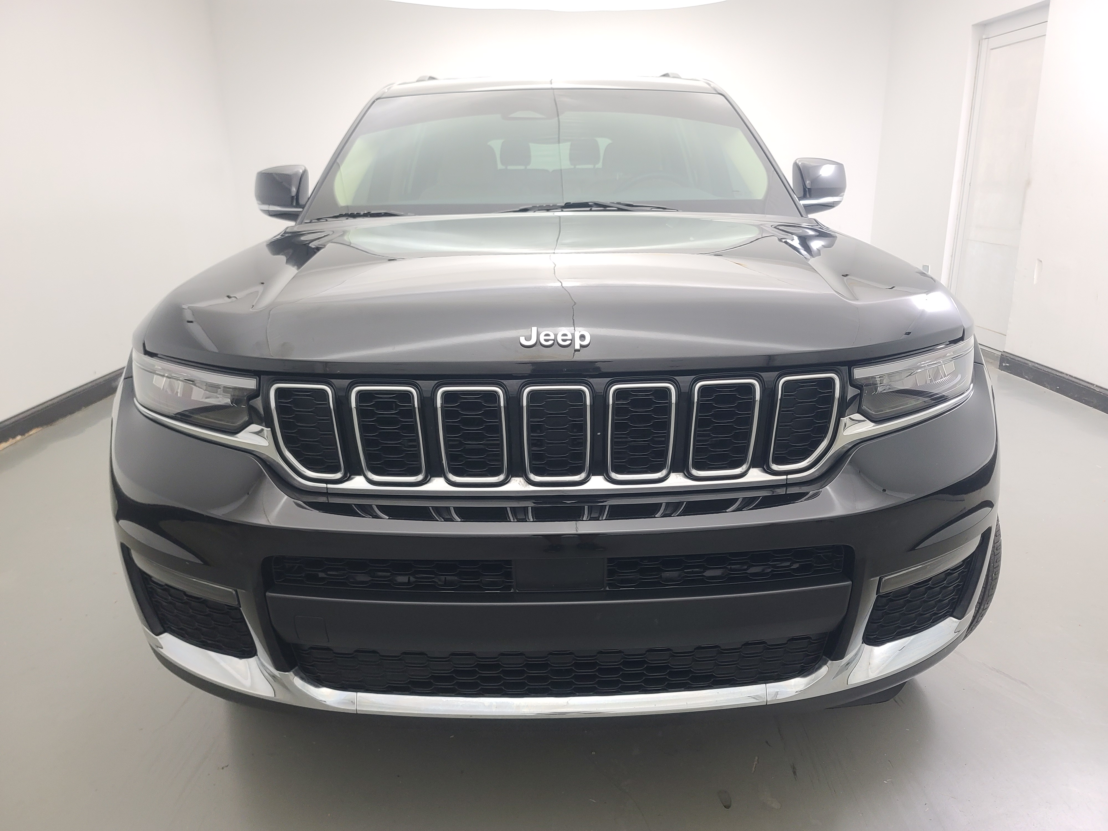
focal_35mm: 25
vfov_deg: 54.9
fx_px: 800
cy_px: 416
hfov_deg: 69.4
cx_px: 554
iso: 400
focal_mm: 7
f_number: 1.8
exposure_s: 1/40
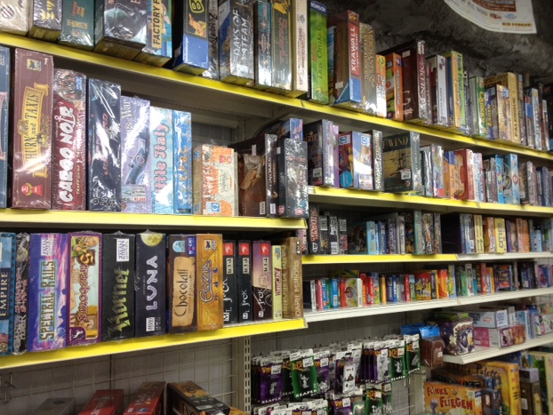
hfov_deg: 51.3
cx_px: 274
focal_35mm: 36
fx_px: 575
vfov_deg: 39.7
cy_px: 204
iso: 80
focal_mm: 4.28
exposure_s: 1/60
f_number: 2.4
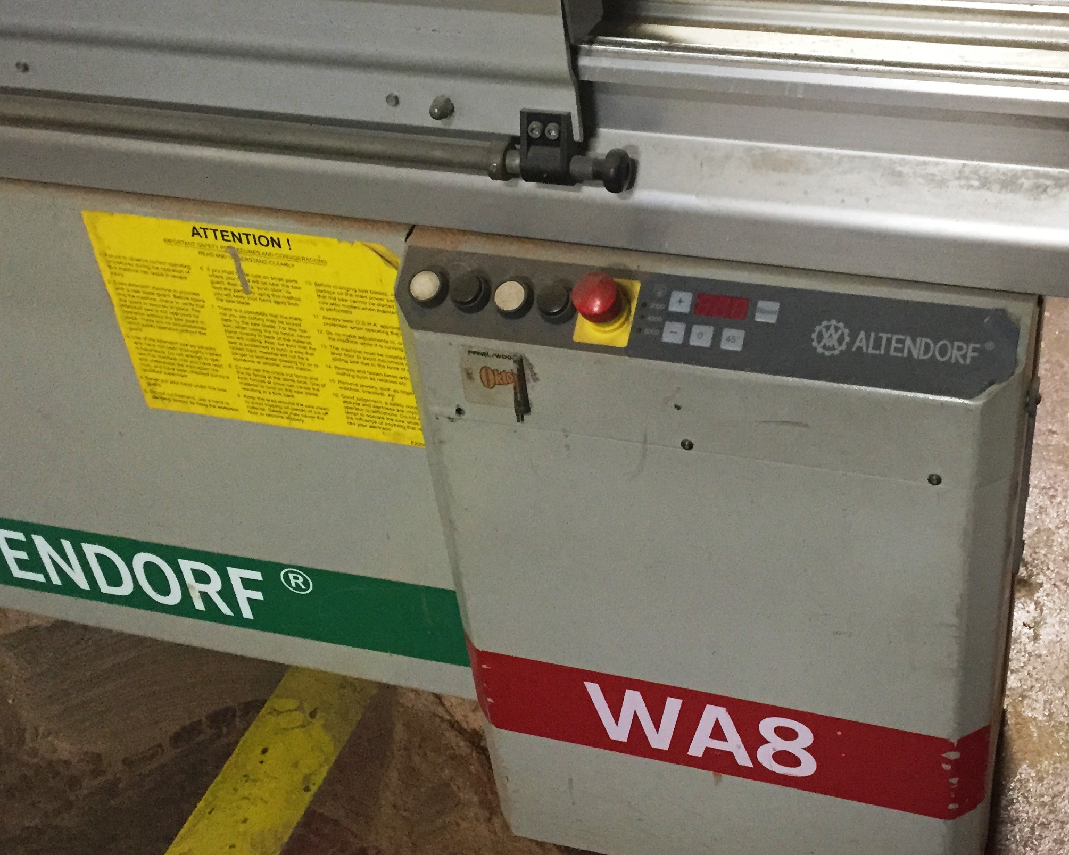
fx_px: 1455
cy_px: 390
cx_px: 677
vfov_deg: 32.7
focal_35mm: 46
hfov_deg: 40.0
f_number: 2.2
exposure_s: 1/24
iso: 250
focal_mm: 4.15
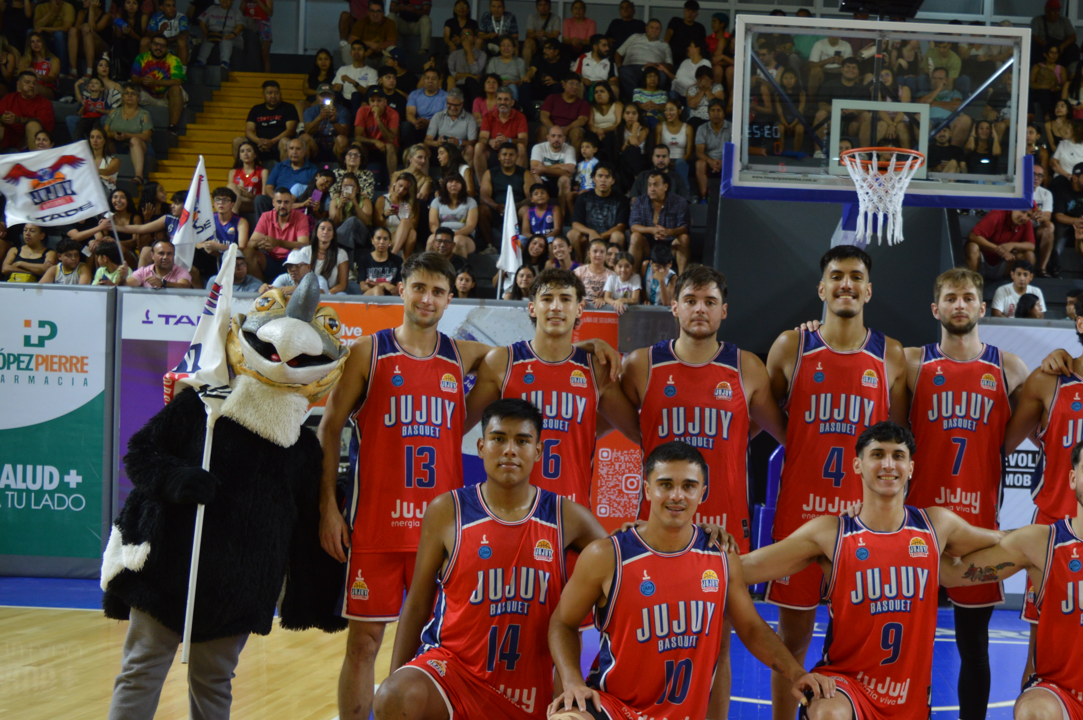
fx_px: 1473
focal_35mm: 49
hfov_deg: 39.4
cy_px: 521
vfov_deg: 27.2
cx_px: 798
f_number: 4.5
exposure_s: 1/80
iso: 400
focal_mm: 22
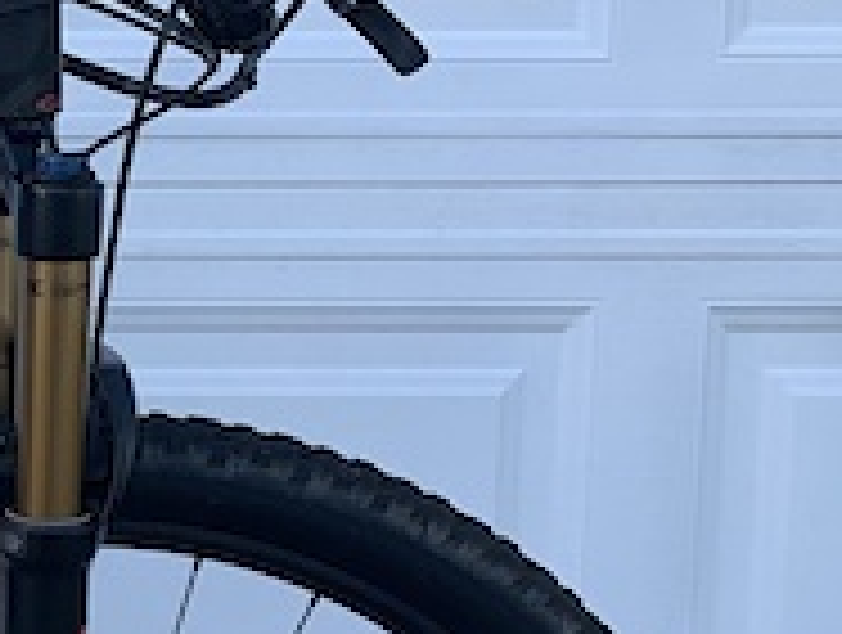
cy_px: 459
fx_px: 2705
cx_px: -878
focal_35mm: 111
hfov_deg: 14.5
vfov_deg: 13.3
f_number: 1.8
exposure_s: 1/531
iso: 25
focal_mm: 4.25
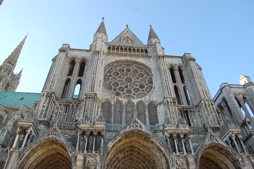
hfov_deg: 67.4
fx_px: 190
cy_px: 84
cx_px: 127
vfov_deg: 47.8
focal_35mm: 27
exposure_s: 1/160
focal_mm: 18
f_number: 6.3
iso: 200
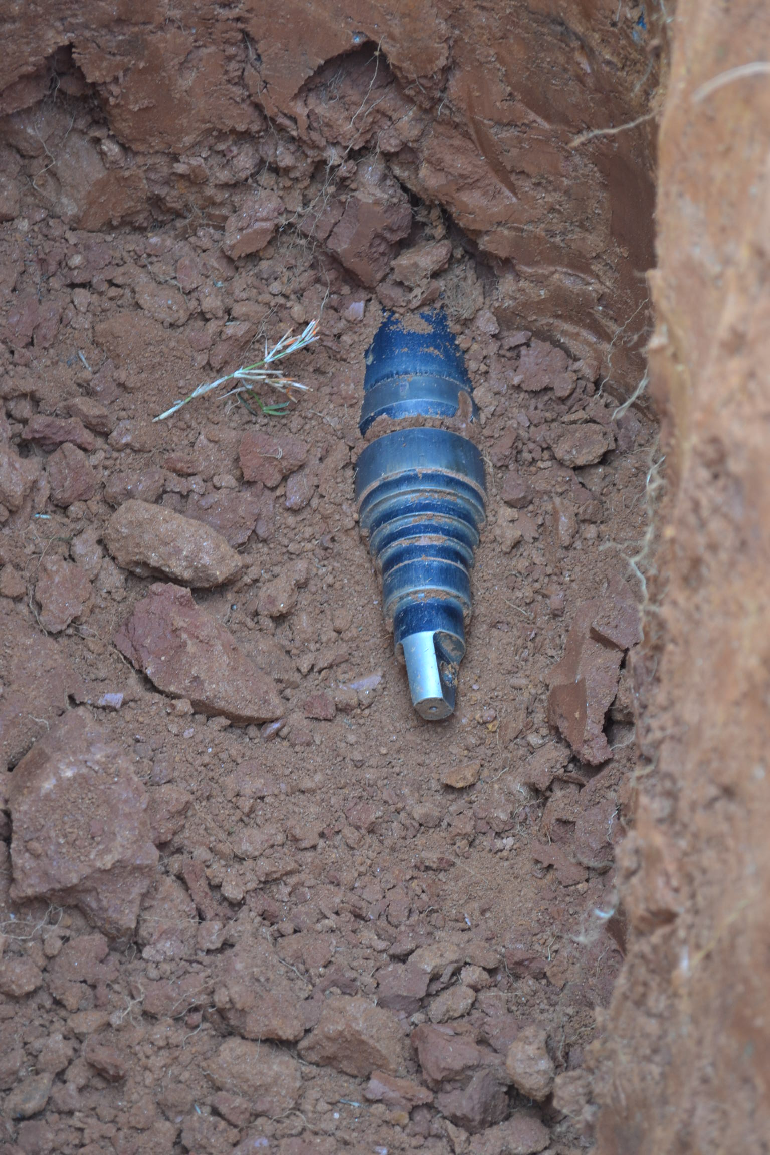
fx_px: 2647
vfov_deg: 24.6
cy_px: 578
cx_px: 385
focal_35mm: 82
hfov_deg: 16.6
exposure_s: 1/20
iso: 400
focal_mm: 55
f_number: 5.6
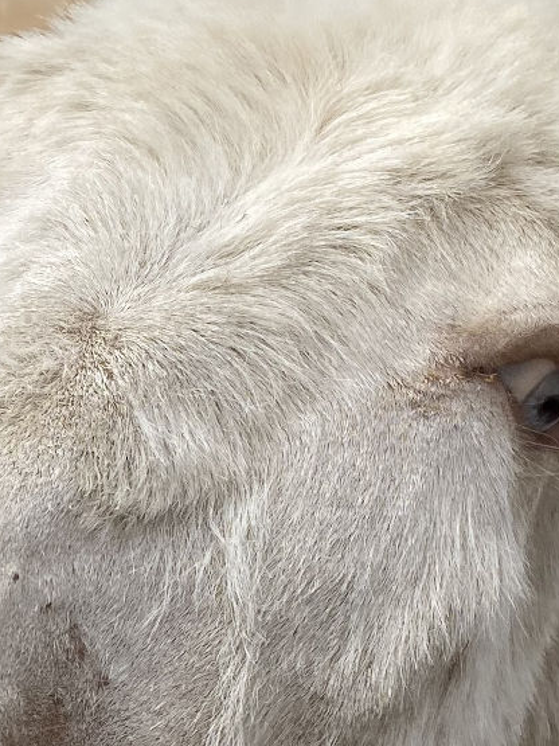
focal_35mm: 100
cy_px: 545
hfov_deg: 14.6
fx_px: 2154
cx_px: 19
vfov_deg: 19.5
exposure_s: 1/3401
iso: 32
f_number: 1.8
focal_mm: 4.25
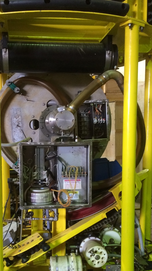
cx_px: 53
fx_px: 308
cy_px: 170
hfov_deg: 27.6
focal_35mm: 43
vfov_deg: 46.9
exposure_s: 1/33
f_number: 2.2
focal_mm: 4.15
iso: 250
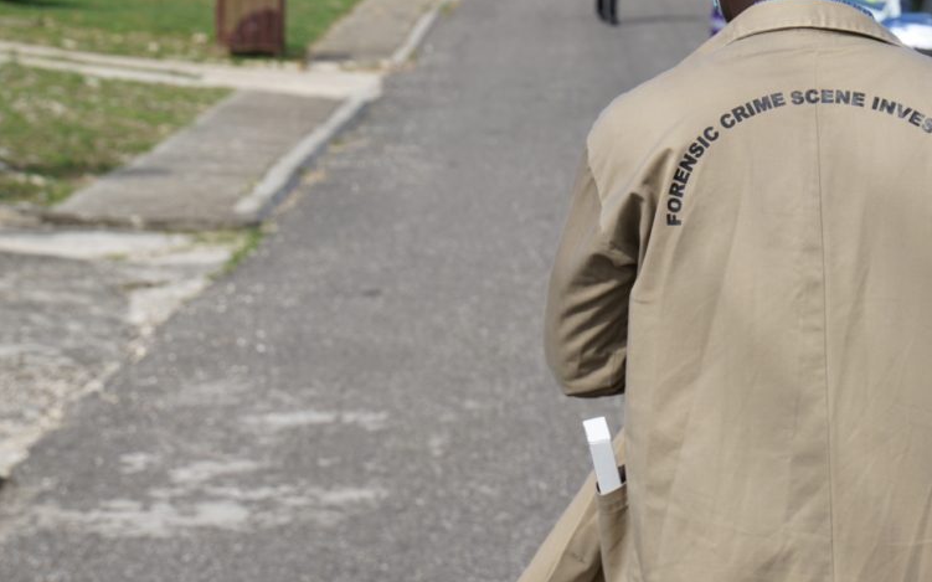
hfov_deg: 18.6
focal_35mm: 112
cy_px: 172
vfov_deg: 11.7
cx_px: 612
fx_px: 2844
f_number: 6.3
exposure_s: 1/400
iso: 100
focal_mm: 55
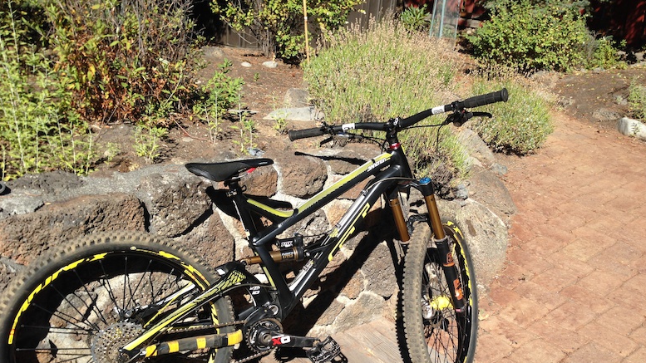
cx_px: 322
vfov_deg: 31.8
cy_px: 236
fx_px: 634
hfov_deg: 54.0
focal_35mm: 37
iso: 50
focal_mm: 4.12
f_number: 2.4
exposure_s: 1/1271
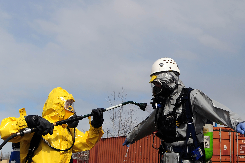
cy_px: 82
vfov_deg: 33.4
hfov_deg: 48.5
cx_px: 119
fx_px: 272
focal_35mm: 40
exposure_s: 1/1000
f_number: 8
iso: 200
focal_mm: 35
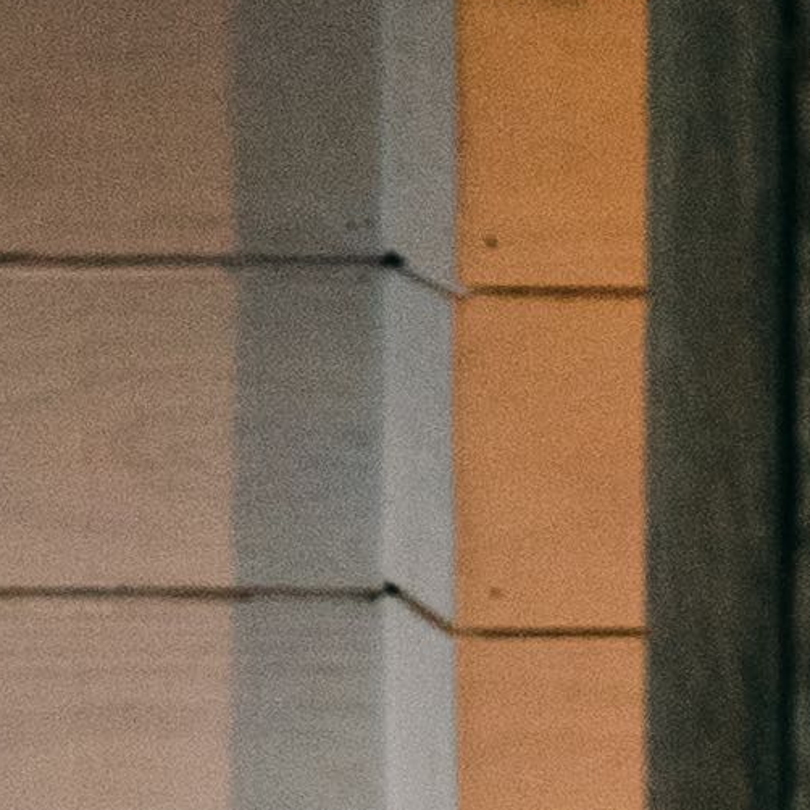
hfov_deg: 6.8
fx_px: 6460
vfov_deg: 7.1
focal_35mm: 244
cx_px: -1115
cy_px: -366
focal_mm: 34
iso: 1250
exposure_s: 1/160
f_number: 4
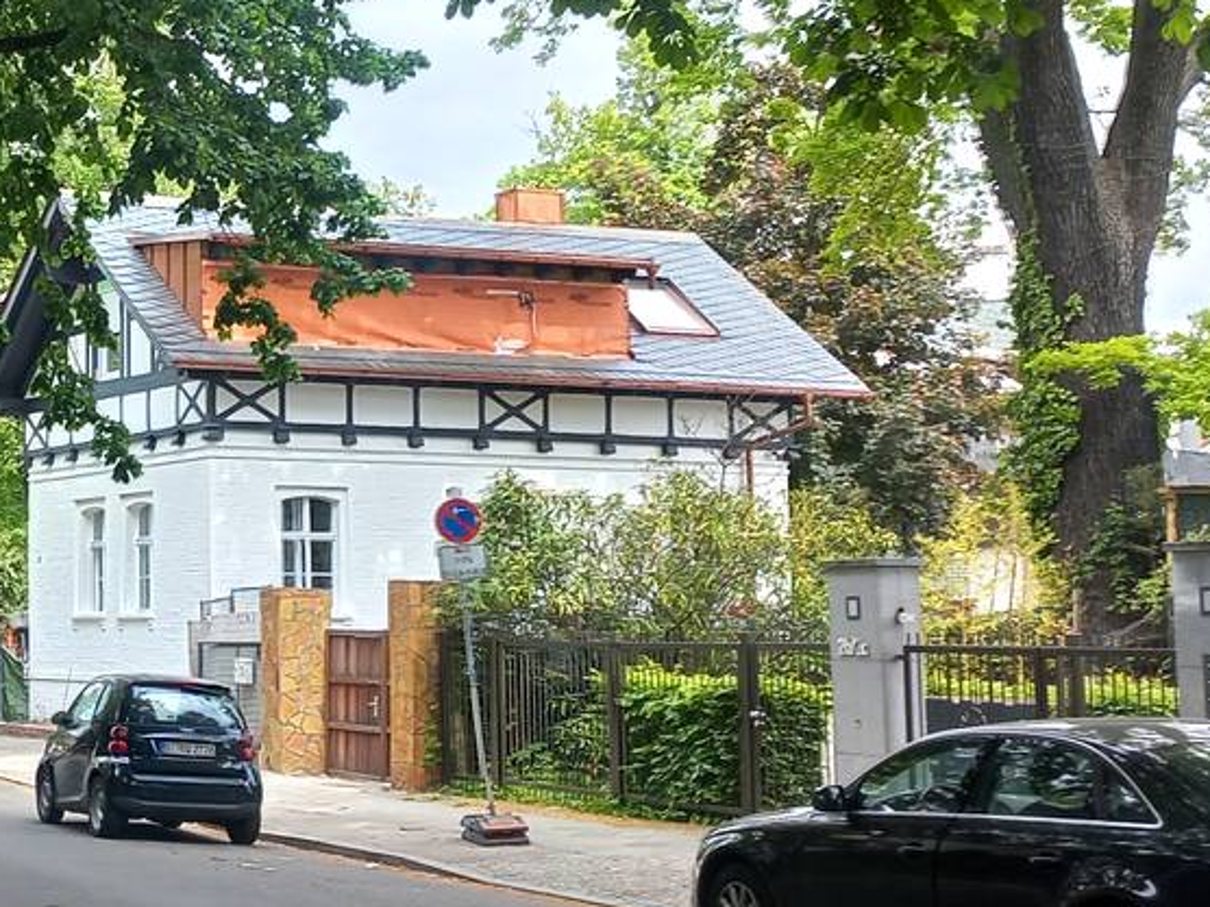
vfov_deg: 20.4
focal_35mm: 72
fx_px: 2517
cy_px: 350
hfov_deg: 25.5
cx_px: -46
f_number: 1.8
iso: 25
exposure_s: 1/100
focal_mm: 4.6
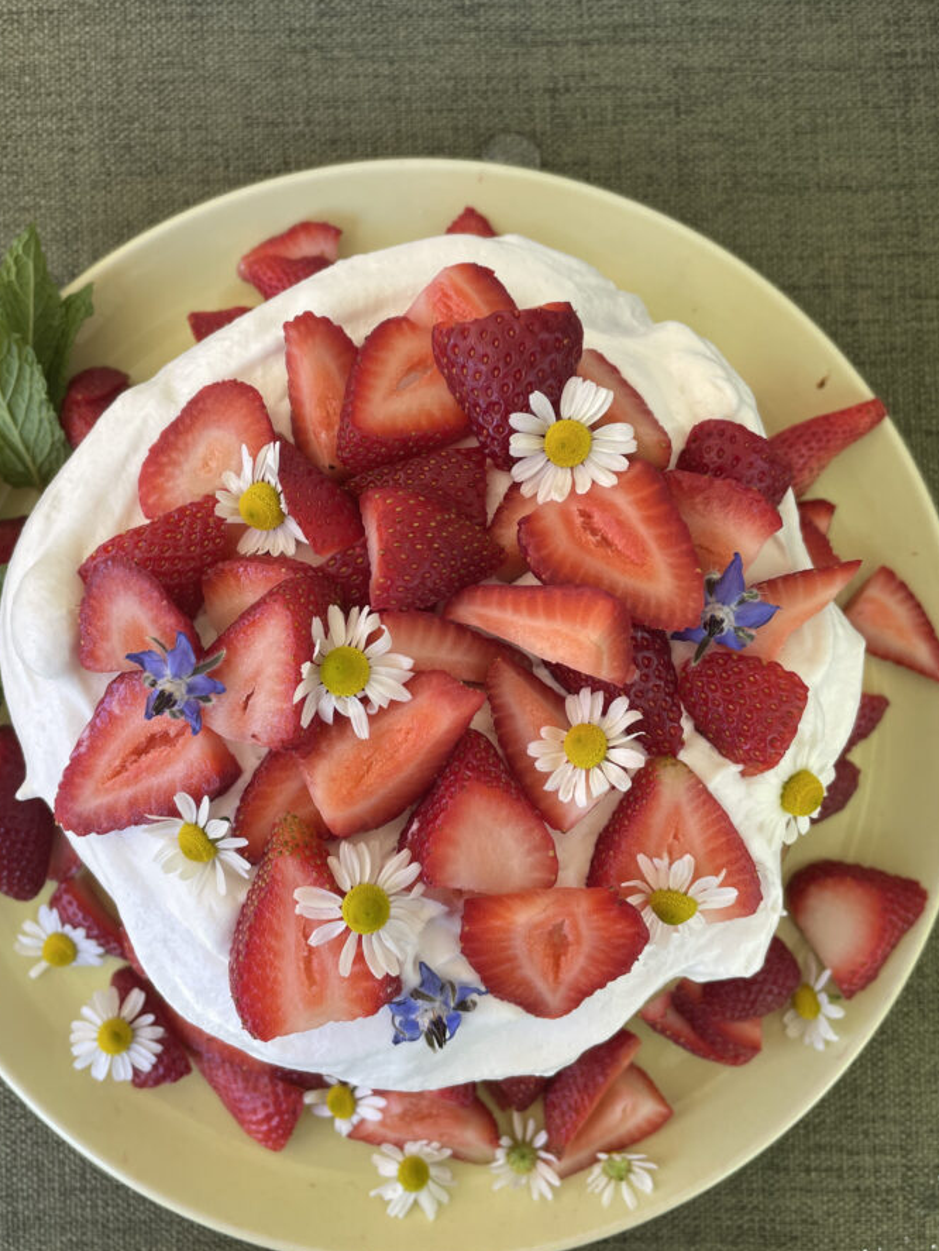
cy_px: 614
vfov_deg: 59.9
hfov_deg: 46.7
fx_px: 1084
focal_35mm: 30
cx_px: 407
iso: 40
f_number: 1.6
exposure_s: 1/121
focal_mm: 4.2
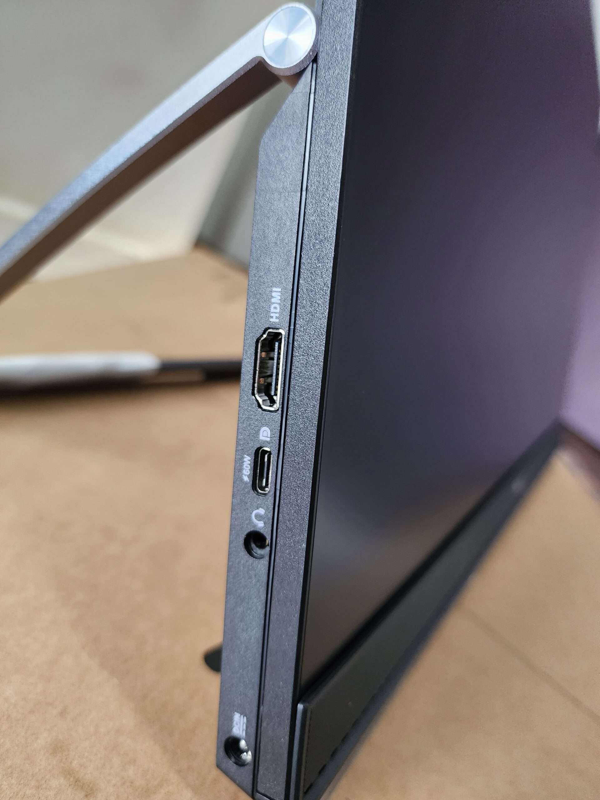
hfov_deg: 58.9
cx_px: 300
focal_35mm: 23
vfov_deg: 73.9
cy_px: 400
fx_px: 532
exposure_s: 1/120
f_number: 1.8
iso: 800
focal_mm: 6.4
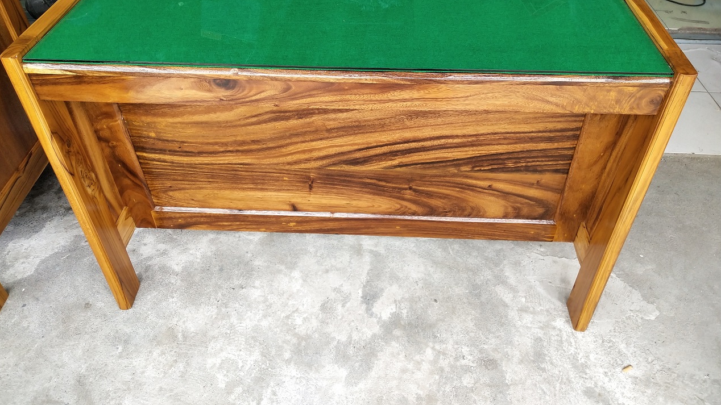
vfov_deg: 35.4
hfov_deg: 59.5
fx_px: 631
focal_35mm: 33
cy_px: 143
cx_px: 359
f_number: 1.8
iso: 54
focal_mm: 3.95
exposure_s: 1/100
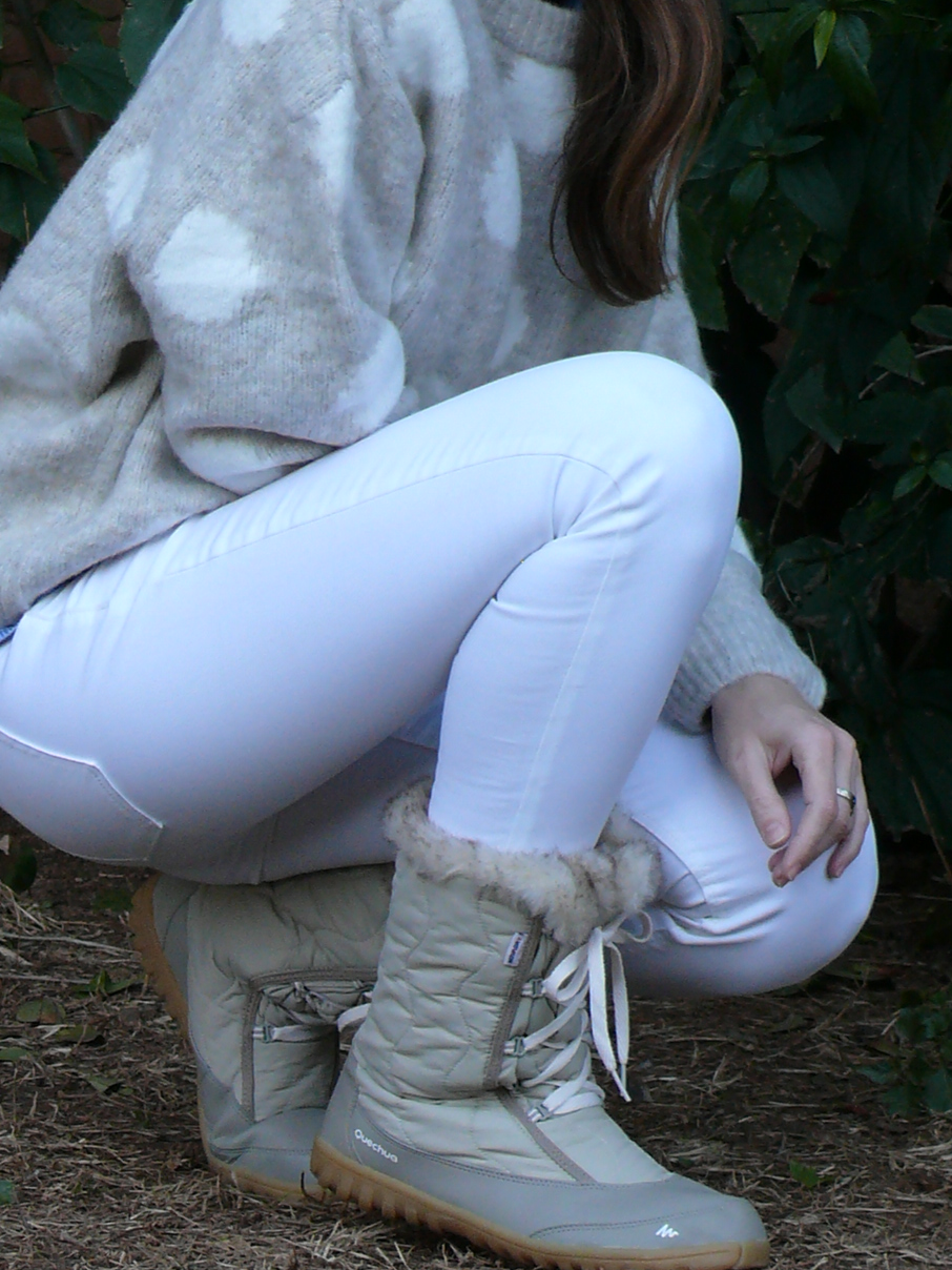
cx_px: 479
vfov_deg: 12.2
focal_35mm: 161
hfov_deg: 9.2
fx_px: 5904
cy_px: 335
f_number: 3.2
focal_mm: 12.8
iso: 100
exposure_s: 1/80
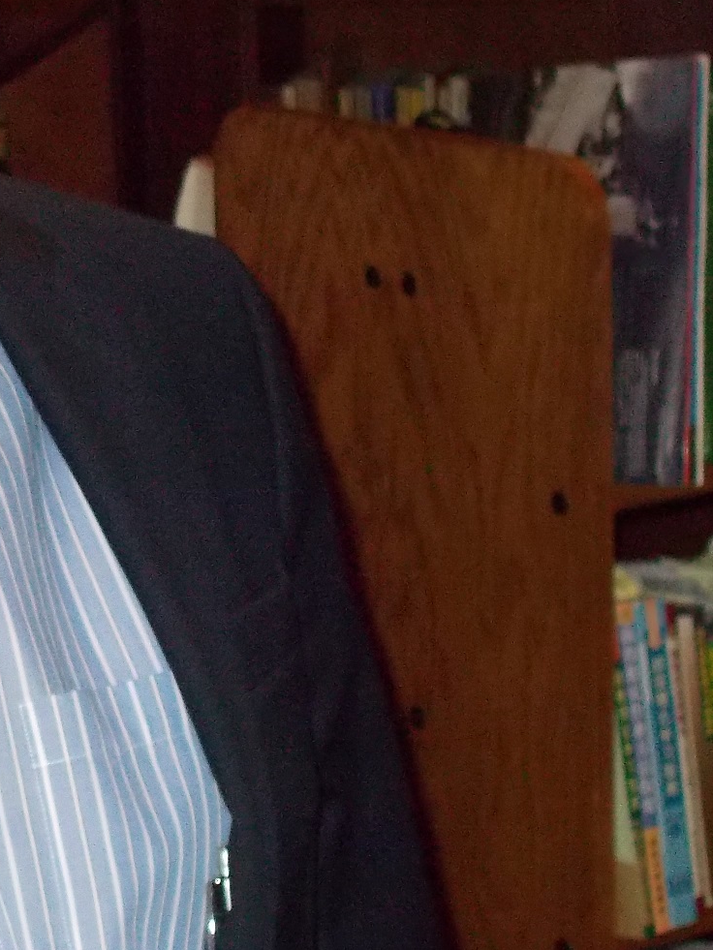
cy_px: 210
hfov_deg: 9.4
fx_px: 4256
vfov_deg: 12.7
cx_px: -278
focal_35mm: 155
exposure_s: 1/60
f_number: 5.3
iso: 500
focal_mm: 11.8
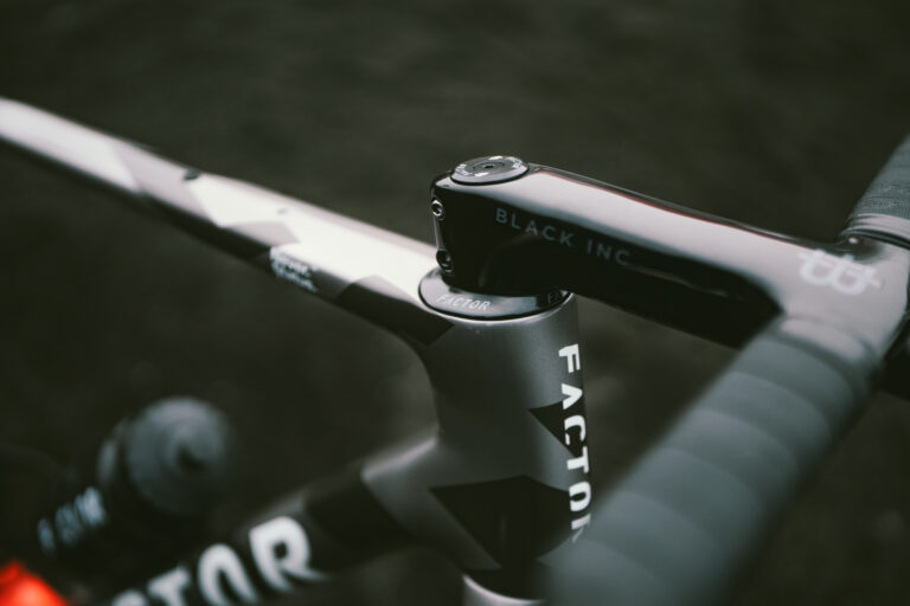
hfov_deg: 43.6
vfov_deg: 29.9
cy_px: 303
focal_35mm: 45
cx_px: 455
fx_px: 1137
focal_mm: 45
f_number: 1.8
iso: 640
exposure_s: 1/5000
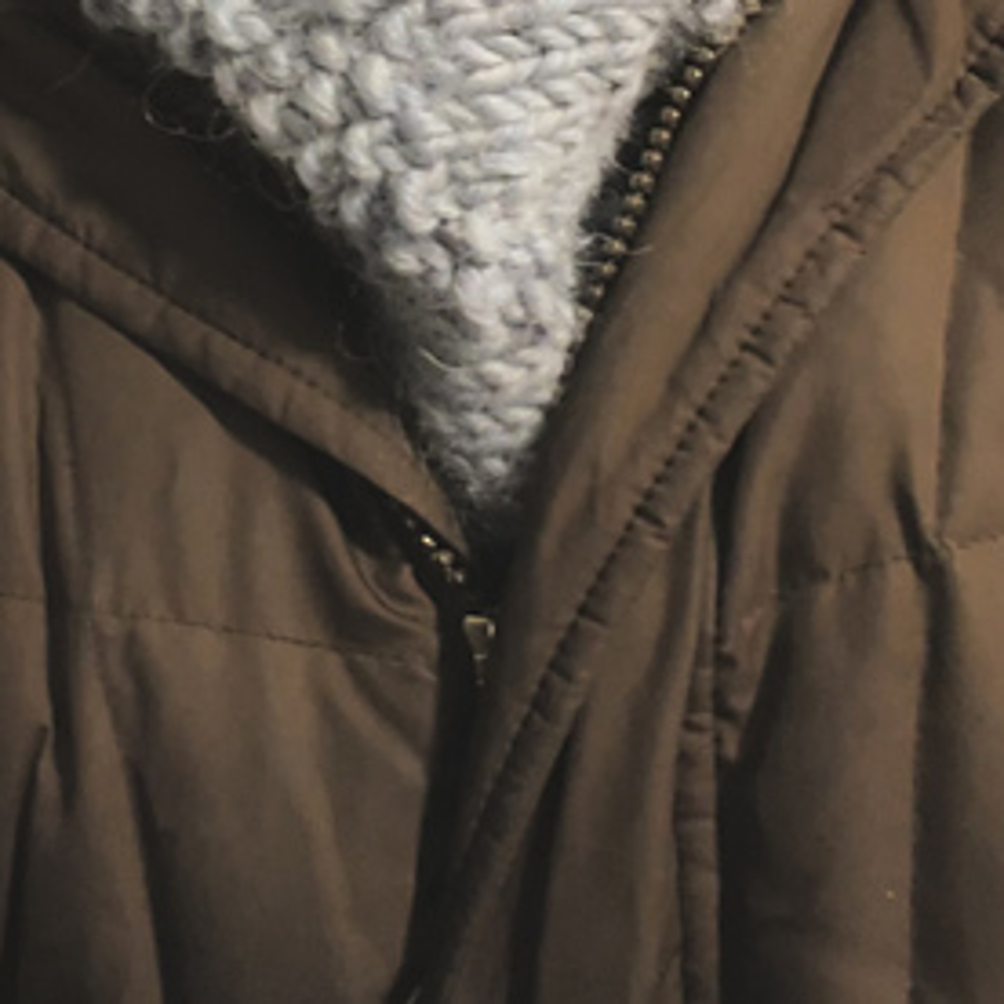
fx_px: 1575
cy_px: 102
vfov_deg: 33.5
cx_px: 391
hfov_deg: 35.2
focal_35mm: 48
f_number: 2.2
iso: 640
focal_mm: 2.71
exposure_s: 1/17
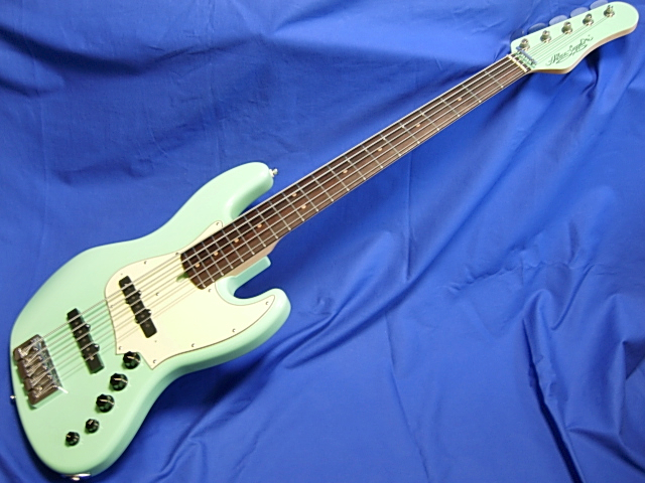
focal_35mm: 36
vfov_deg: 39.7
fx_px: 671
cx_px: 322
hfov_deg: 51.4
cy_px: 242
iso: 64
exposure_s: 1/4
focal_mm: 7.5
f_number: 2.7
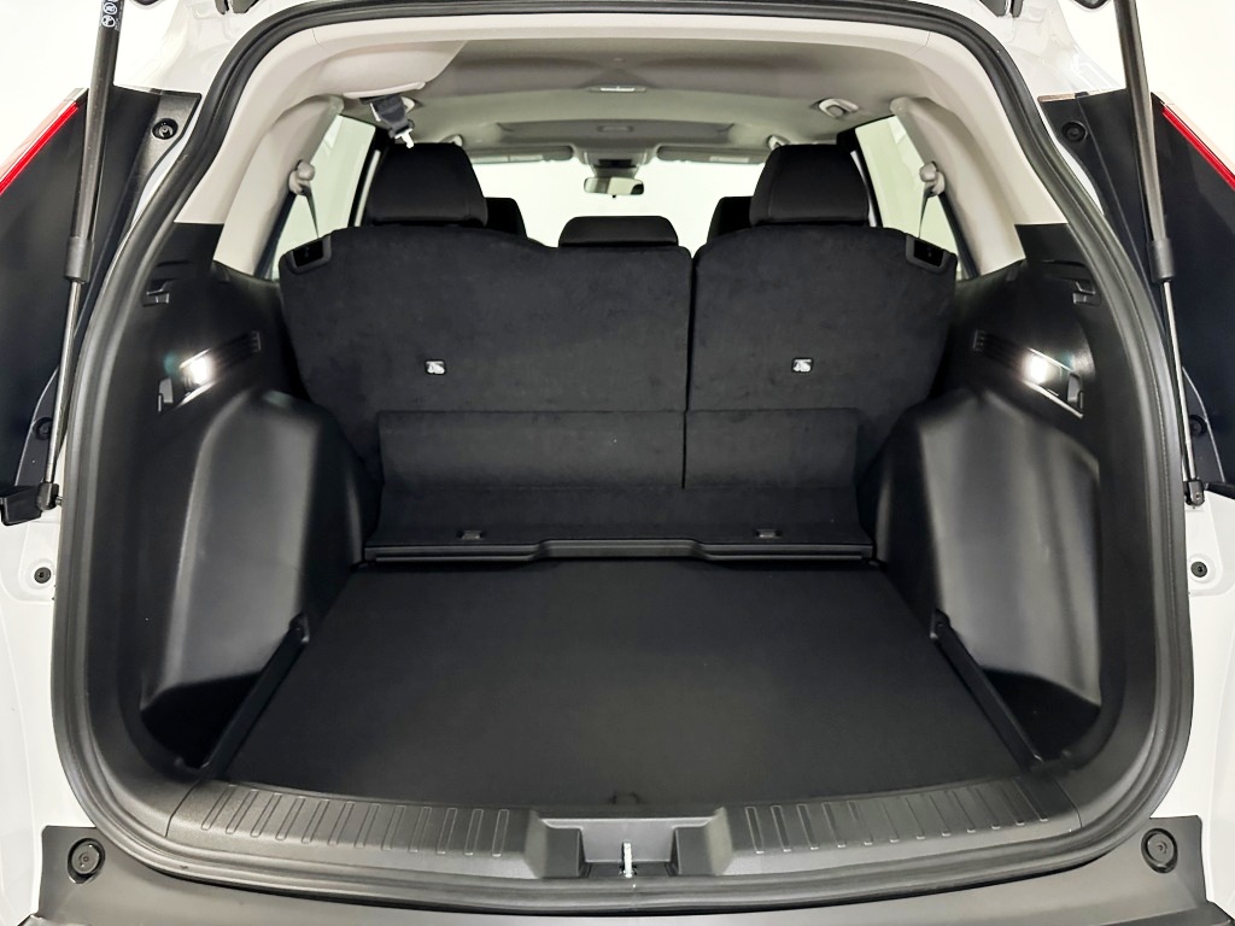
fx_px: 856
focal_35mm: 24
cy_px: 463
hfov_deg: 71.6
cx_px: 618
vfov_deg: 56.8
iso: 1000
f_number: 1.78
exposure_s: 1/30
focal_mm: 6.86
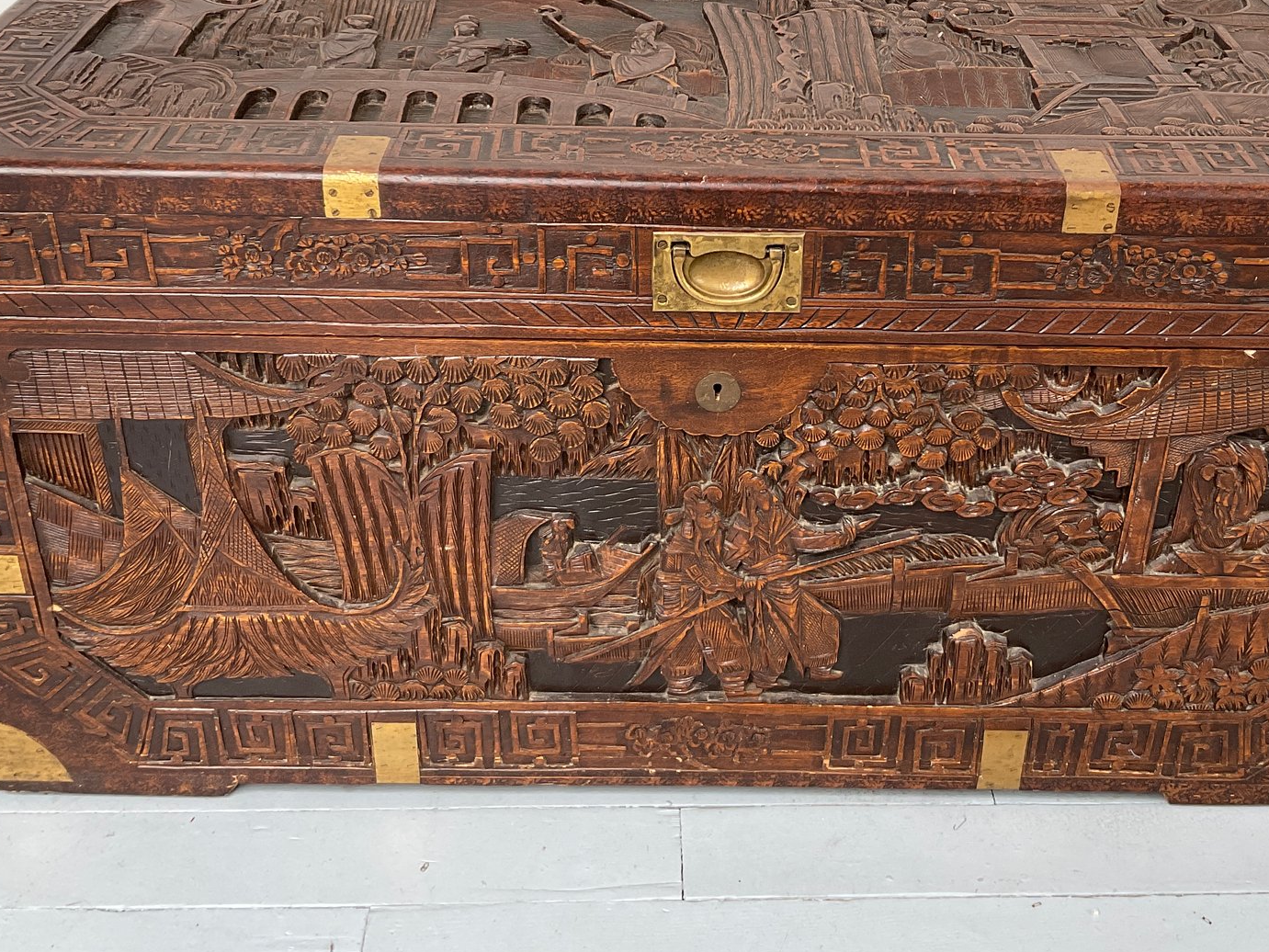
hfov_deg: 44.7
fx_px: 1540
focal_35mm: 42
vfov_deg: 34.0
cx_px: 731
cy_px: 316
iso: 40
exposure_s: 1/122
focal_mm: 3
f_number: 1.8
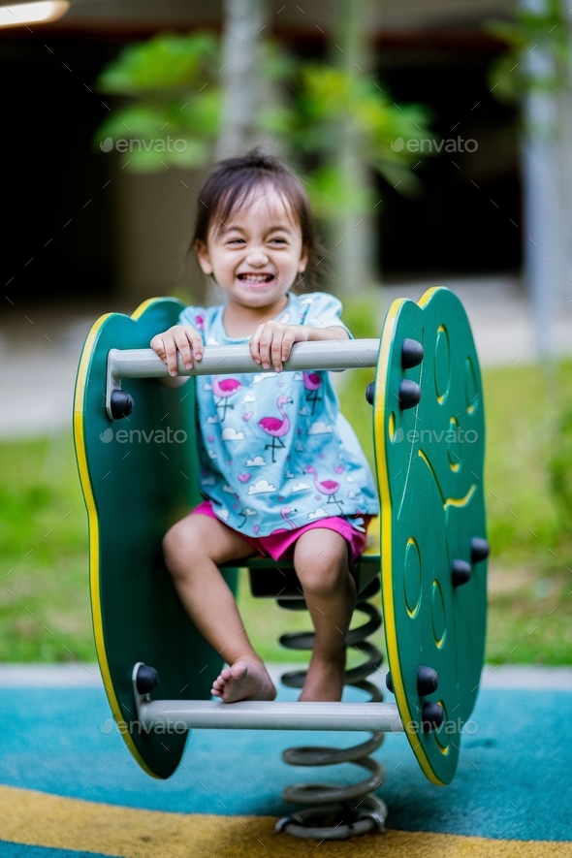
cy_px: 429
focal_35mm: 85
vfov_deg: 23.9
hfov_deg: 16.1
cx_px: 286
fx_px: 2026
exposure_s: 1/1000
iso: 800
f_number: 1.4
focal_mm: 85
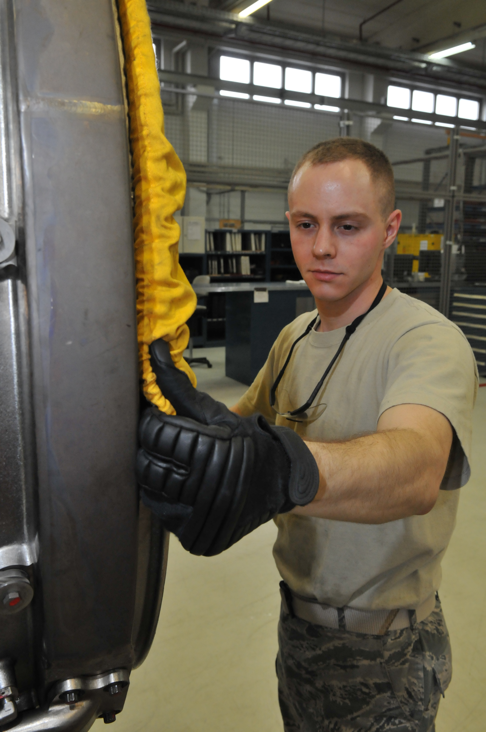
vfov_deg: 62.0
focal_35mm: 30
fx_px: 609
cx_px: 243
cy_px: 366
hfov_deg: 43.5
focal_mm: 20
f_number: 6.3
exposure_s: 1/100
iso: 1000
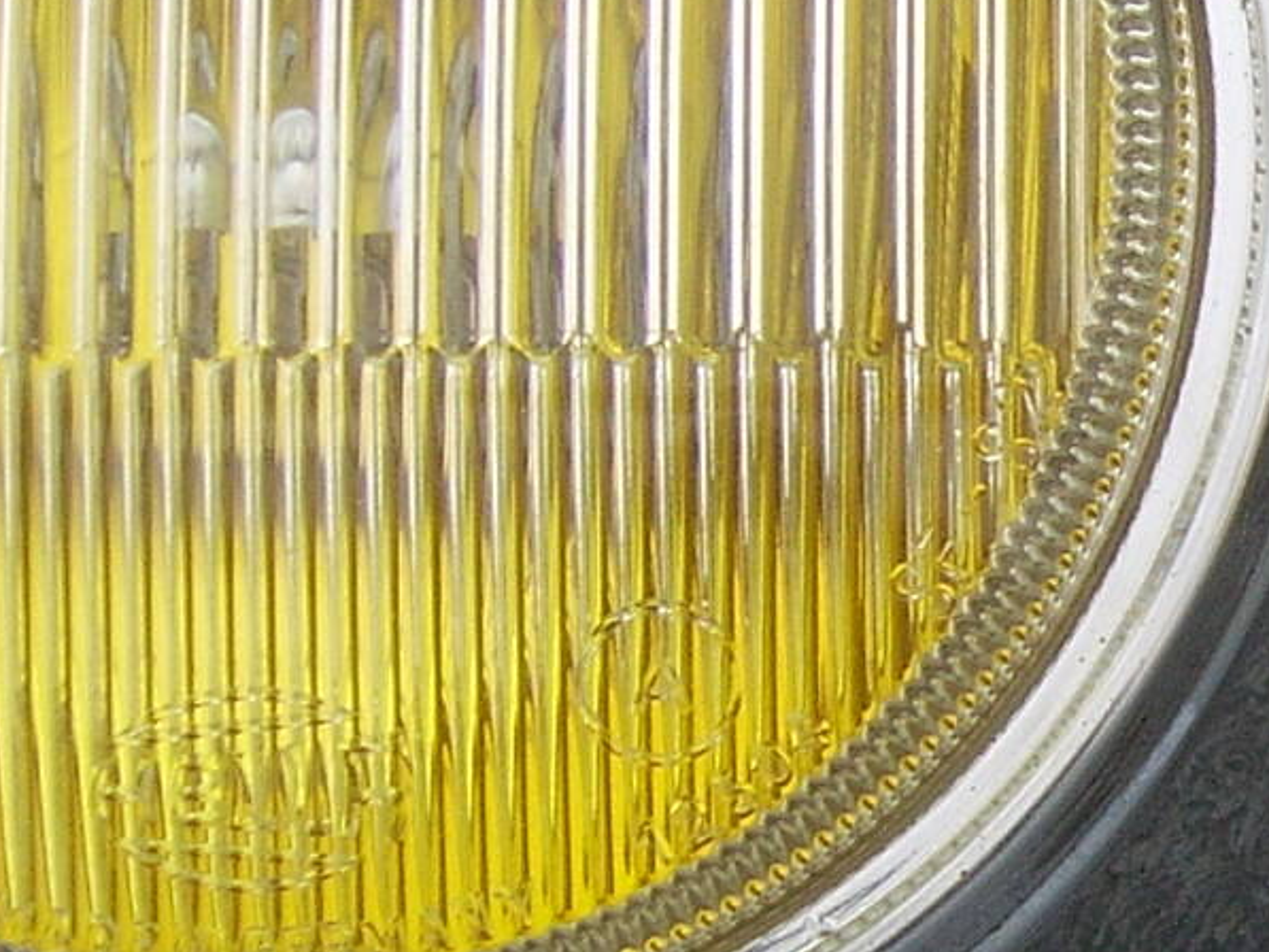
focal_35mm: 165
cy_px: 591
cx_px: 1501
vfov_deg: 9.0
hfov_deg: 11.7
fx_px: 6050
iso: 50
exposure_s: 1/80
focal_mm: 7.8
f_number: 2.8
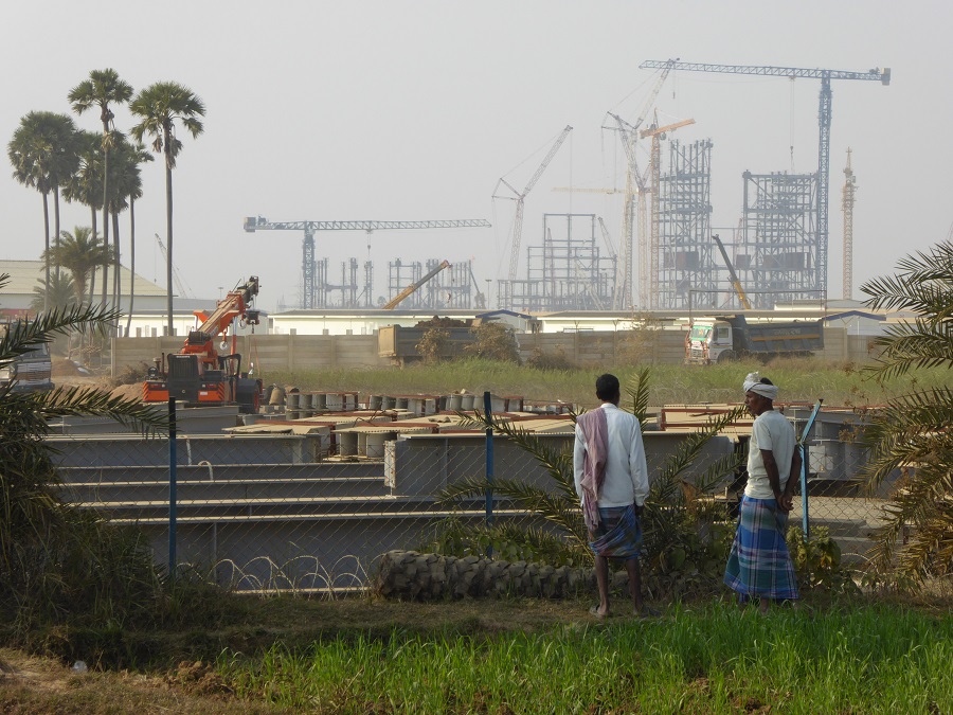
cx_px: 476
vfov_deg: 12.0
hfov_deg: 15.9
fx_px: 3414
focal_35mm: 124
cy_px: 358
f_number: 6.3
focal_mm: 22.3
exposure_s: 1/200
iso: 100
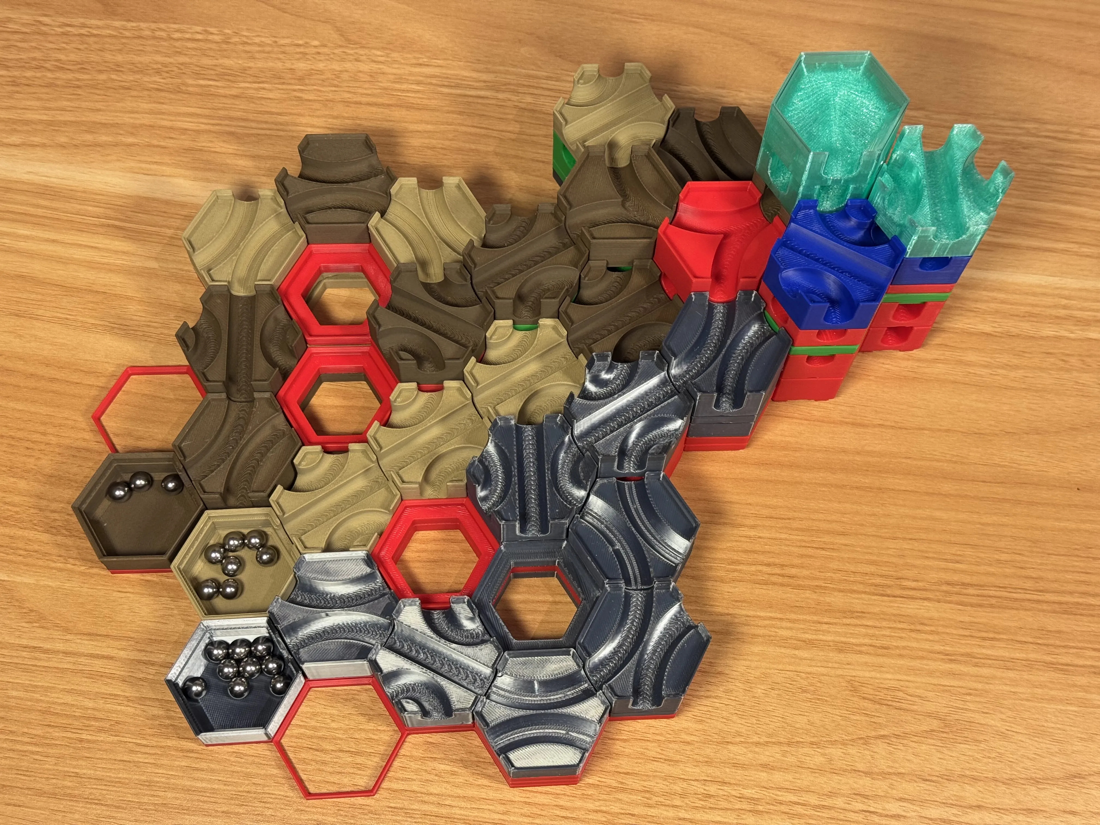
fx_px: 1525
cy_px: 412
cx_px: 550
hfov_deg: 39.7
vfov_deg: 30.3
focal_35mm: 48
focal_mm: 6.76
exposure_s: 1/50
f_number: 1.78
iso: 125
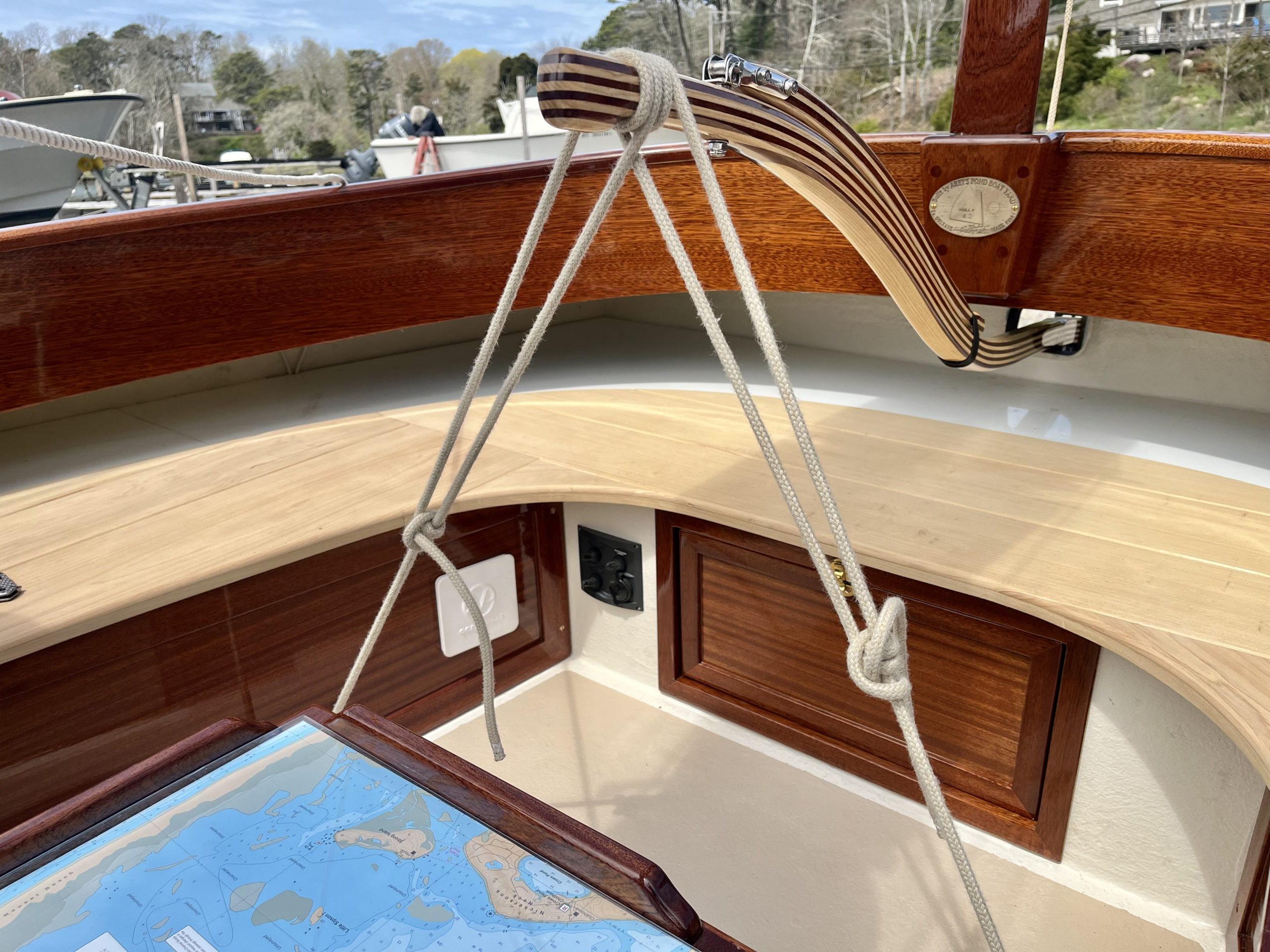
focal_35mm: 26
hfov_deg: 67.3
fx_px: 954
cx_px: 635
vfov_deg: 53.1
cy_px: 476
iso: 50
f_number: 1.6
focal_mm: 5.1
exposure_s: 1/3311
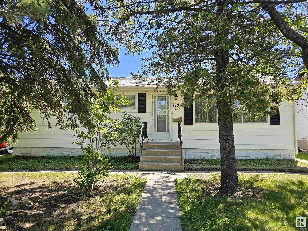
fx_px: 205
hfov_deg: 73.9
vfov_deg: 58.9
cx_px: 154
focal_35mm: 23
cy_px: 116
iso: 12
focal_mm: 6.3
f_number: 1.7
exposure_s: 1/180
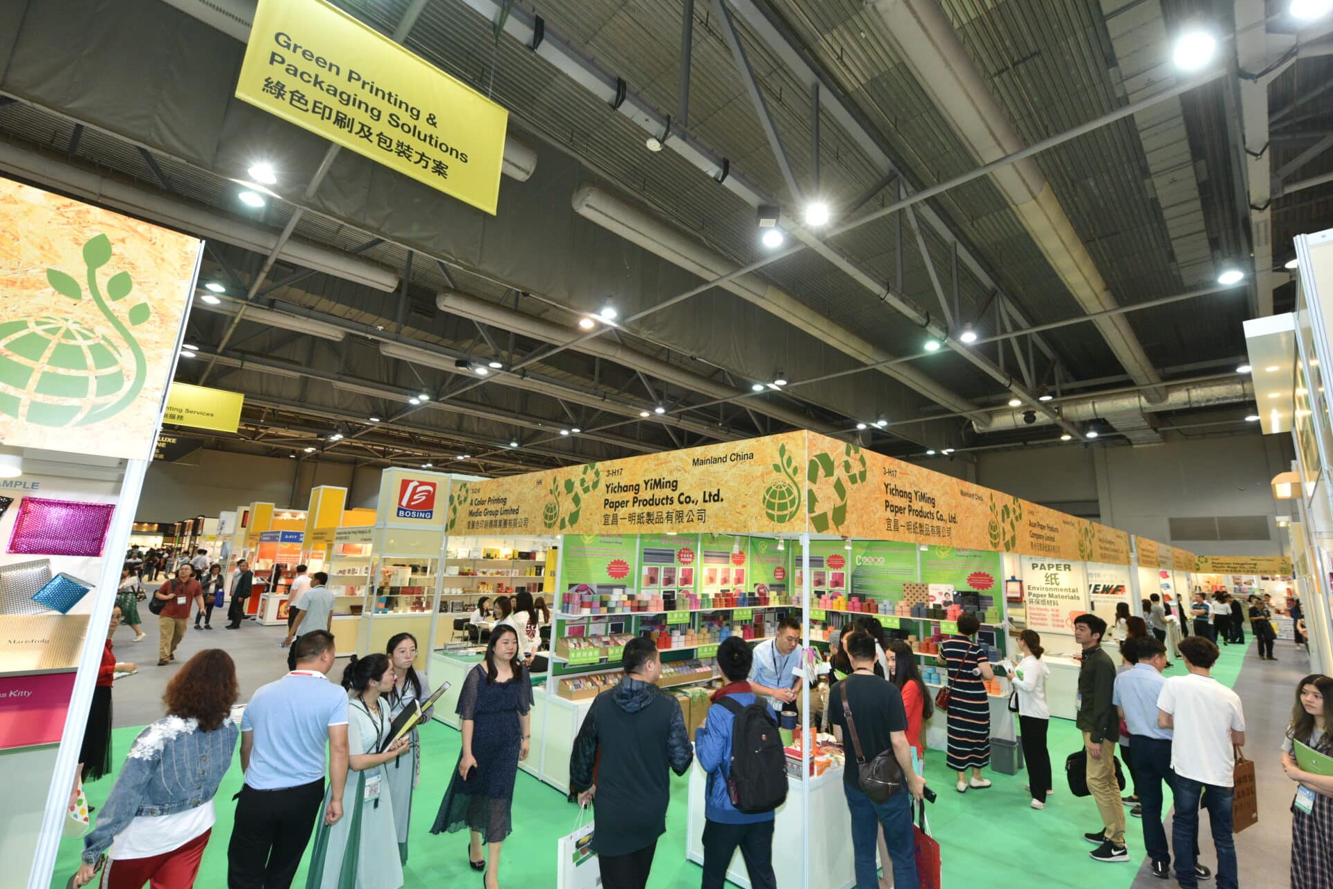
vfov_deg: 73.7
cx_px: 699
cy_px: 433
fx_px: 592
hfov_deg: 96.7
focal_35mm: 16
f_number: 5
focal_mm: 15
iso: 1000
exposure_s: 1/80
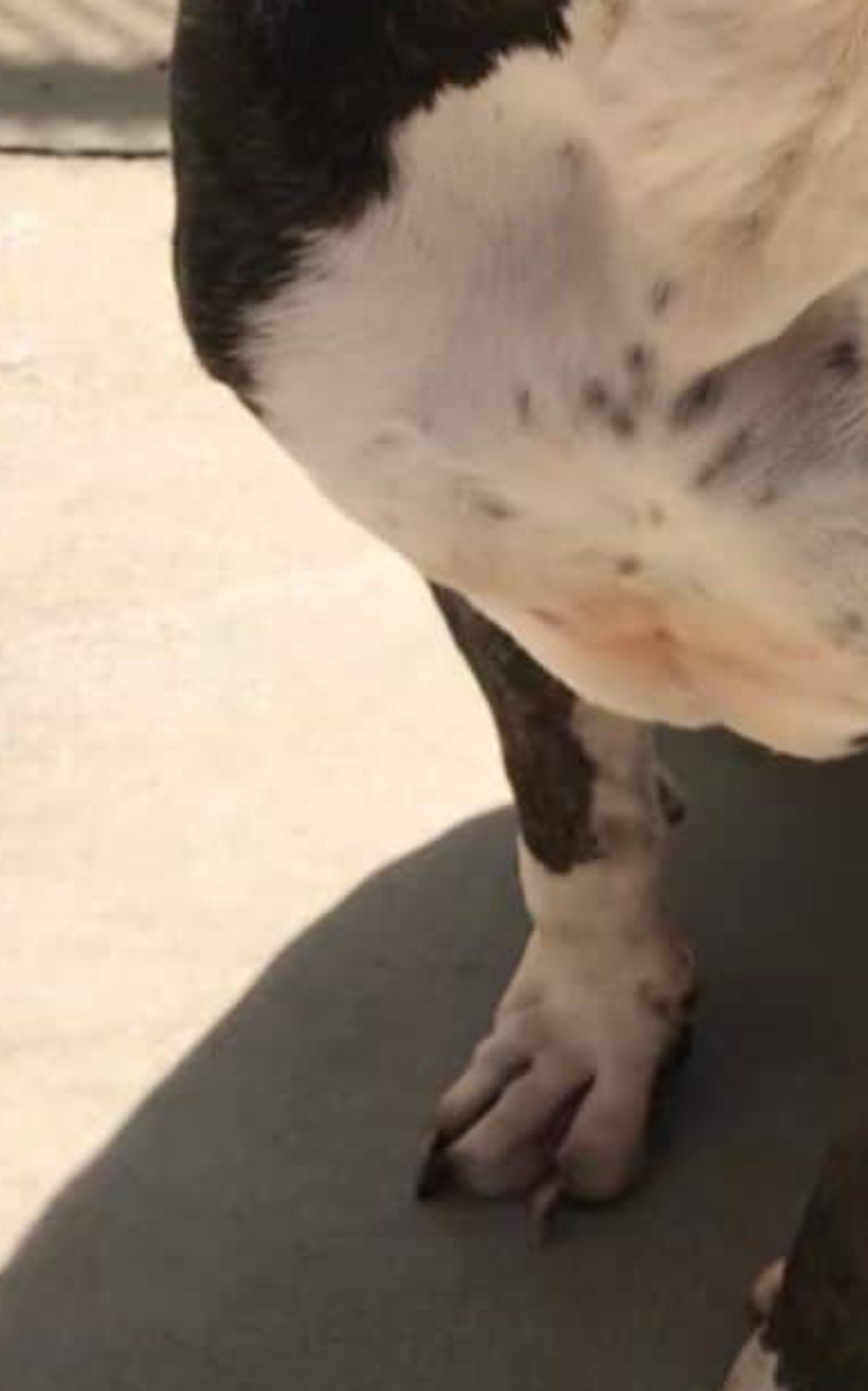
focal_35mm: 77
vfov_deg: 25.7
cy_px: 47
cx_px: 1084
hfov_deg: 16.1
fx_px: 2918
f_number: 1.8
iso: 20
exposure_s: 1/1773
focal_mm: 3.99
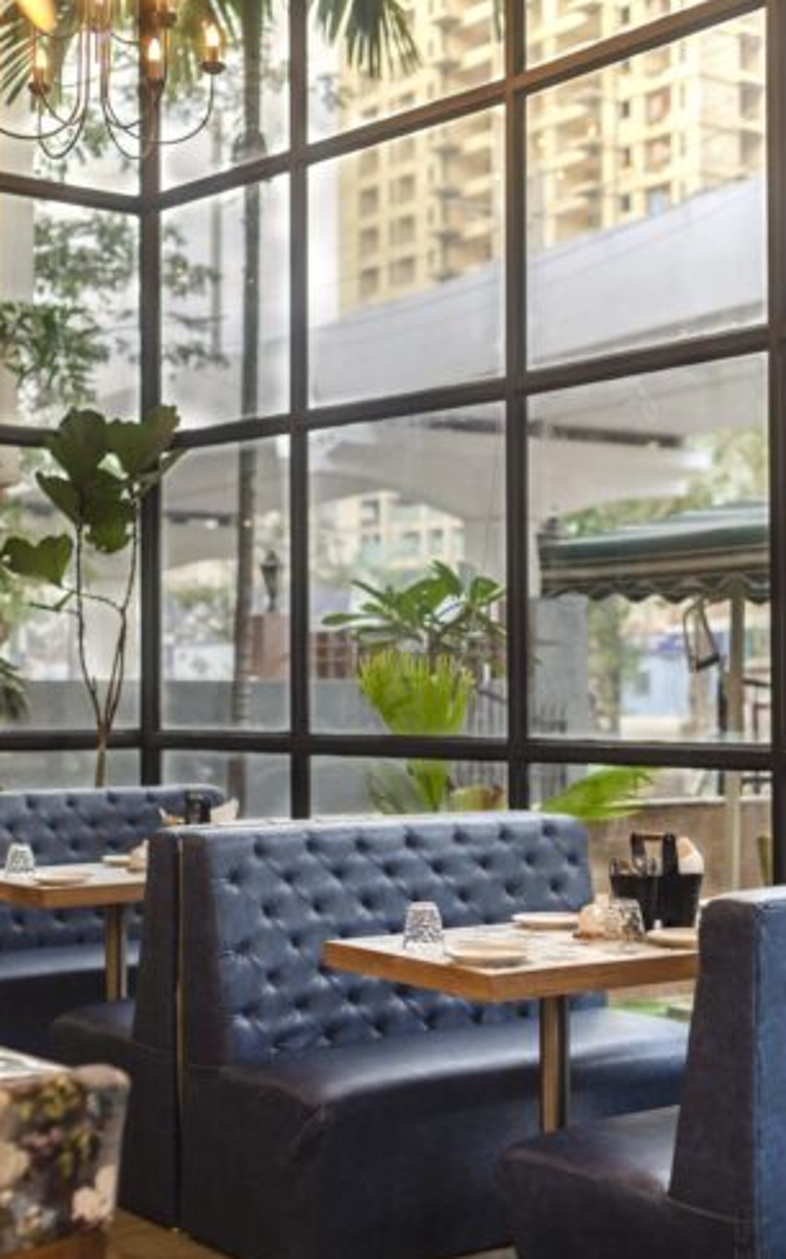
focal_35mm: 52
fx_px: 1783
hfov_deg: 24.8
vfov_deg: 38.9
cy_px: 637
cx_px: 360
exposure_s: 1/160
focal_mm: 50
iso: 100
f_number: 2.8
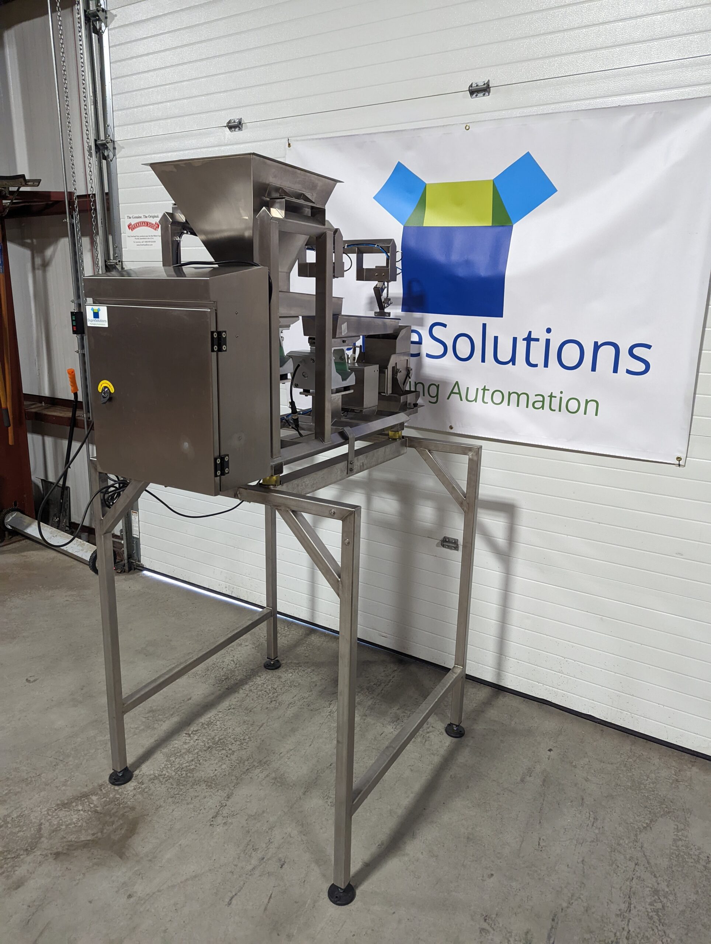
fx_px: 656
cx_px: 356
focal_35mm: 24
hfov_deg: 56.9
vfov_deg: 71.5
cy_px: 472
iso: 785
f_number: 1.85
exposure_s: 1/120
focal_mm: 6.81
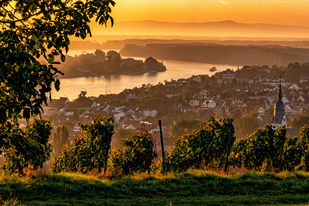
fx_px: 901
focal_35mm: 105
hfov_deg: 19.5
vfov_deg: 13.0
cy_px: 103
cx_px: 154
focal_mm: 70
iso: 400
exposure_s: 1/140
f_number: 11
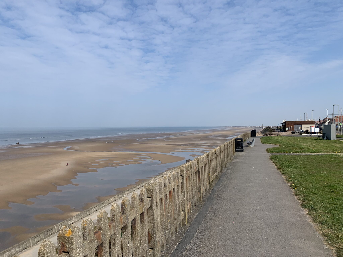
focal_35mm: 26
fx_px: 258
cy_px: 128
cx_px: 172
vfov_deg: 53.1
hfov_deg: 67.3
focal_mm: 4.25
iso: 25
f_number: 1.8
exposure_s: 1/2994
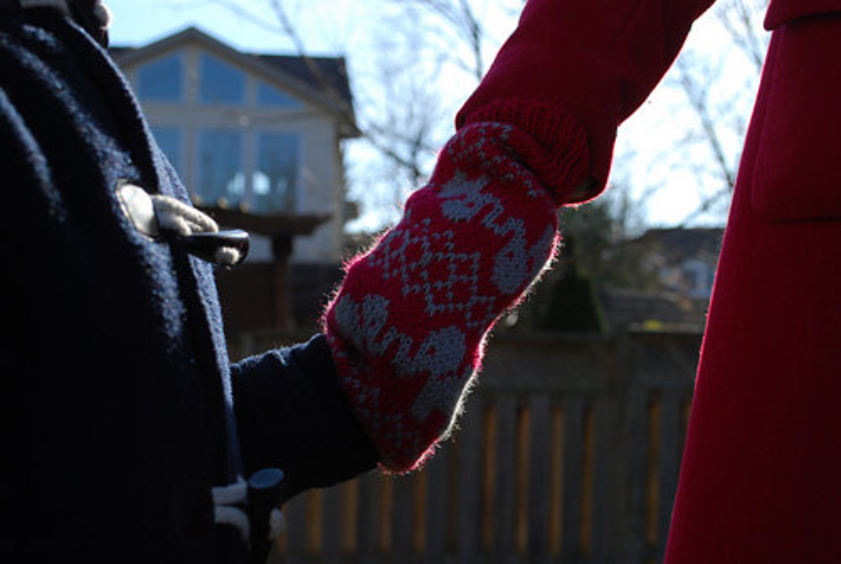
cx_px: 420
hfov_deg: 36.8
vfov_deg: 25.1
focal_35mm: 54
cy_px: 282
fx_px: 1263
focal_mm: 36
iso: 400
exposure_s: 1/1000
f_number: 7.1
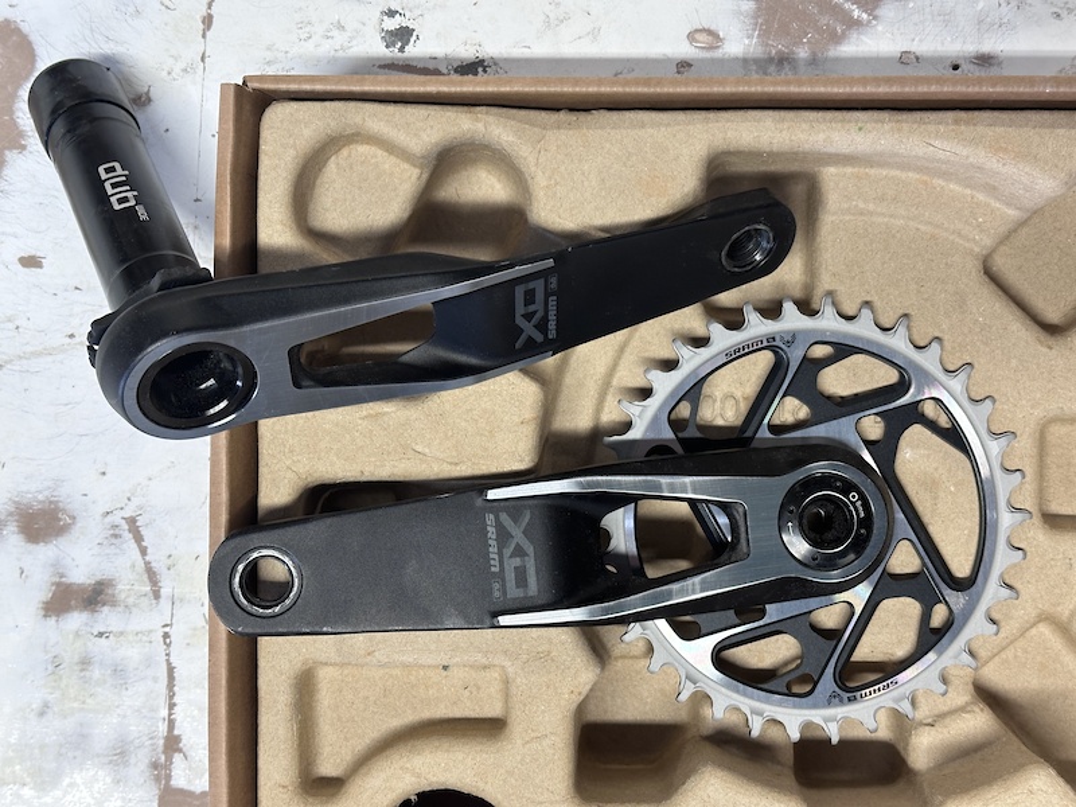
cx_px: 538
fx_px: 1492
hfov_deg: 39.7
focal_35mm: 48
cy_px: 404
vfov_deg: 30.3
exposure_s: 1/60
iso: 125
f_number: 1.78
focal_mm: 6.86
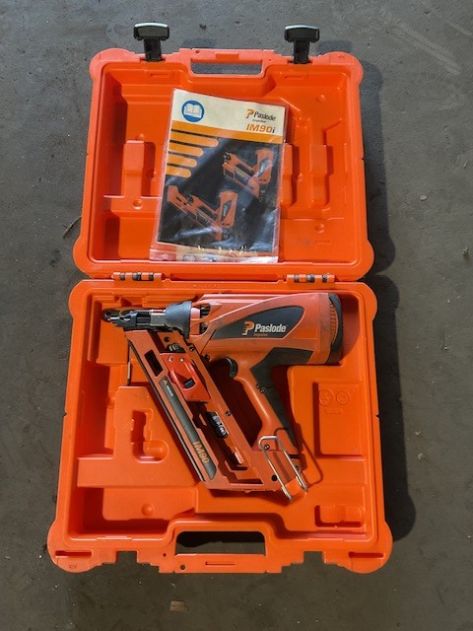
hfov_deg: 48.2
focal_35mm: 29
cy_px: 316
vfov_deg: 61.7
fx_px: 528
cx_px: 236
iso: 160
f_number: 1.8
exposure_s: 1/50
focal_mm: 3
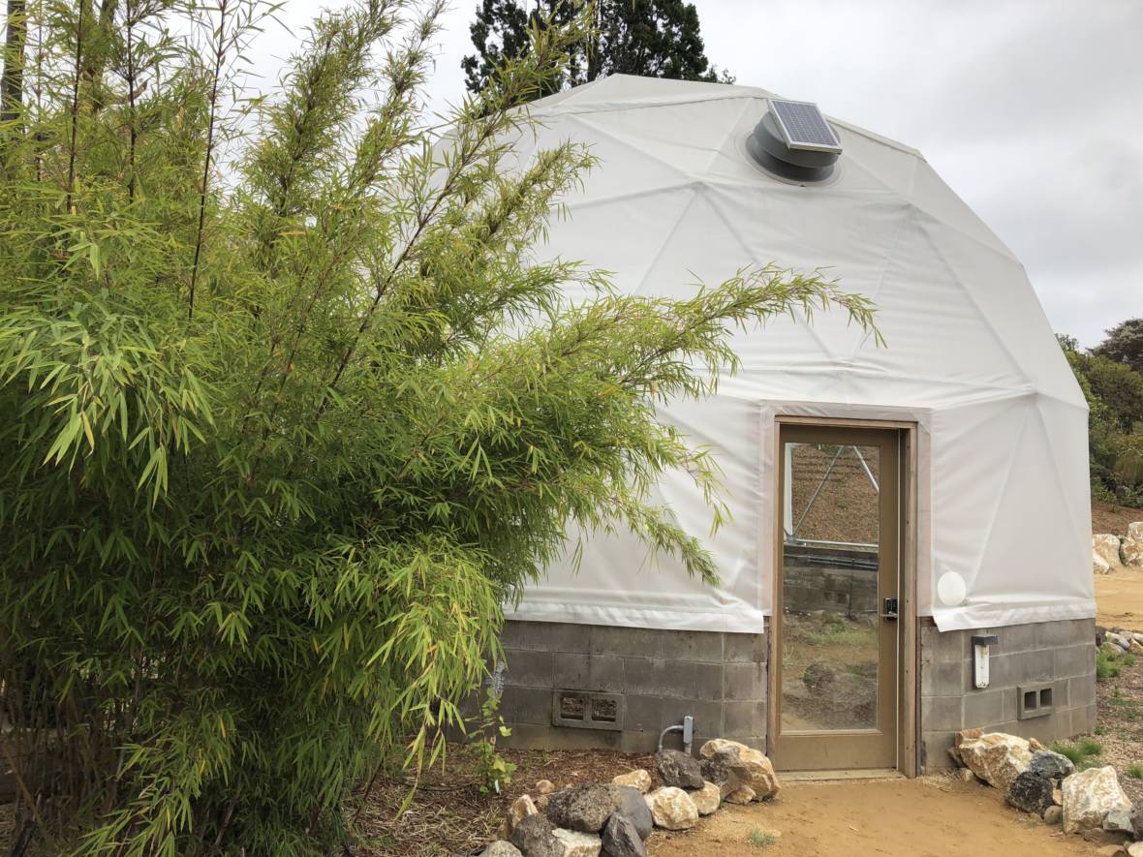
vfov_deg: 49.7
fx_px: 925
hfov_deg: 63.4
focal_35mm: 28
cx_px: 572
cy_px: 428
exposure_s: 1/2288
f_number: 1.8
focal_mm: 3.99
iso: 20
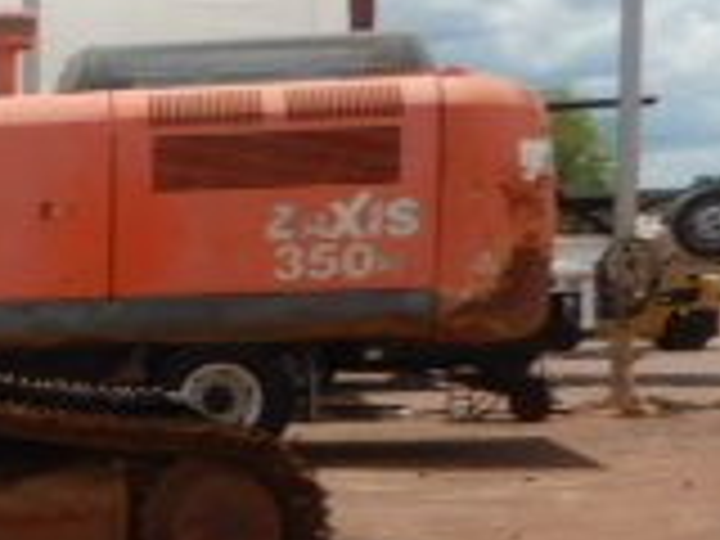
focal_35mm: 96
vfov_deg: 15.1
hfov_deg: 16.6
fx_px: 1997
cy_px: 558
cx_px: -626
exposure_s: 1/1500
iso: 125
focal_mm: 4.3
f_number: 4.1
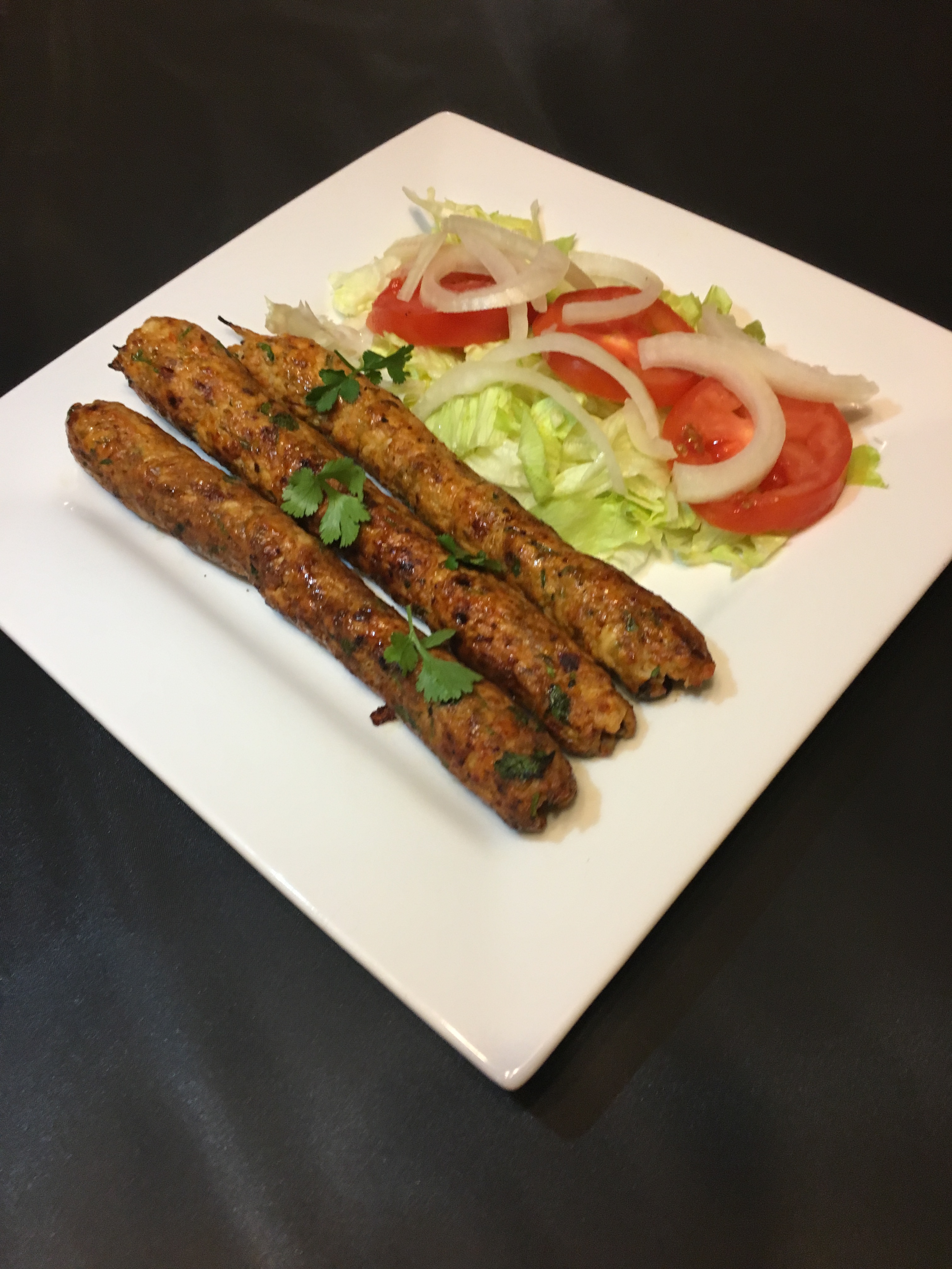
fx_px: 1063
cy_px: 634
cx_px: 476
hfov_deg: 48.2
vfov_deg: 61.7
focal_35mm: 29
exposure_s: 1/30
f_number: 2.2
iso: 100
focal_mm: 4.15
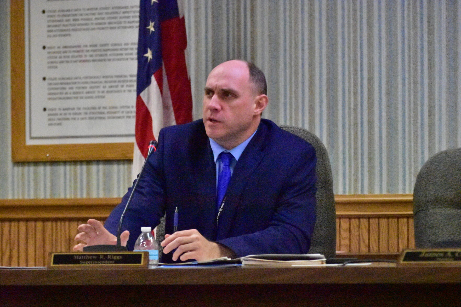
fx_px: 2689
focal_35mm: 210
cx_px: 230
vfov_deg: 6.5
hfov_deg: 9.8
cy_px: 154
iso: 25600
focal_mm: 140
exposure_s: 1/2000
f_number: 5
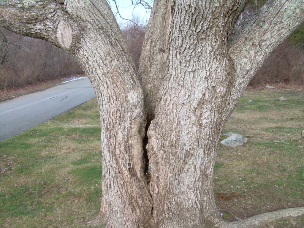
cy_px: 114
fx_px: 334
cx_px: 152
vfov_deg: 37.7
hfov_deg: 49.0
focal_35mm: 38
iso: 50
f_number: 4.6
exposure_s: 1/125
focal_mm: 6.3
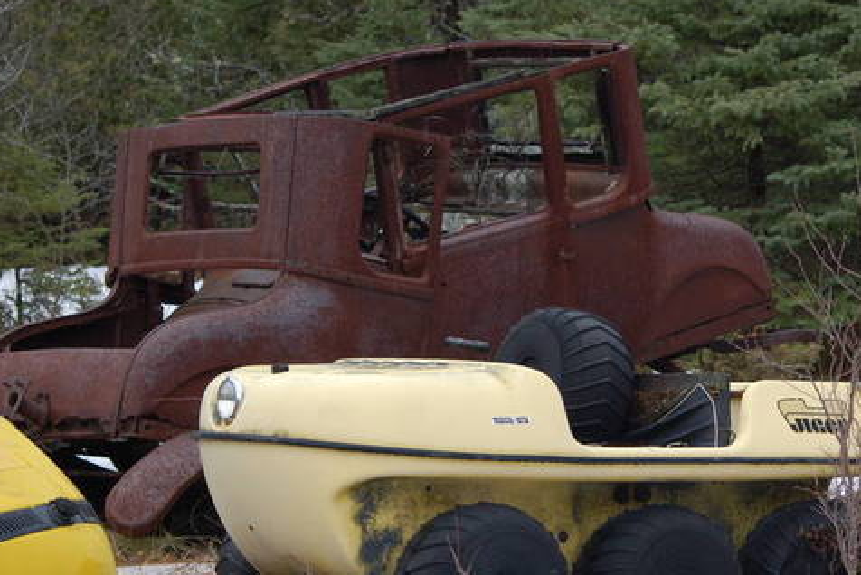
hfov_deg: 14.5
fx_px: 3374
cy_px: 367
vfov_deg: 9.7
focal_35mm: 141
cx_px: 492
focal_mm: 70
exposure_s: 1/500
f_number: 5.6
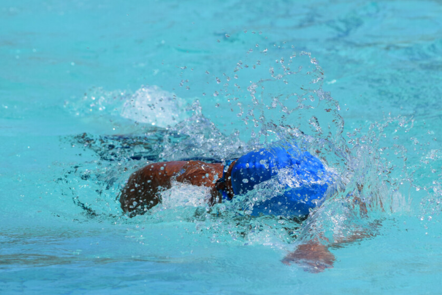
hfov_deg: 4.8
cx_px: 219
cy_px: 158
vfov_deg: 3.2
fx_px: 5279
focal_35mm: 430
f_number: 8
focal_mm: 200
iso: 200
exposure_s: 1/1000
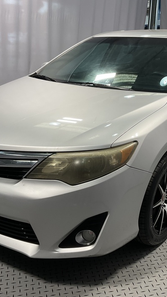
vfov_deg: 47.3
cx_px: 103
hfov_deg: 27.6
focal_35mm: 43
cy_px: 151
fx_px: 338
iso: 32
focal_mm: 3
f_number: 1.8
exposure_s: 1/120
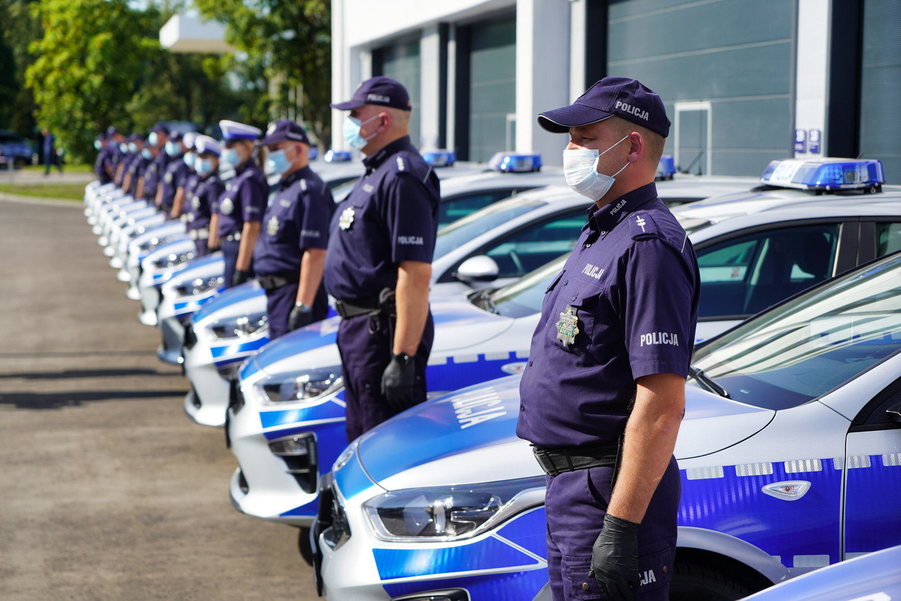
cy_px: 300
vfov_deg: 19.5
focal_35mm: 70
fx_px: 1752
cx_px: 450
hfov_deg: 28.8
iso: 100
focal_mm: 70
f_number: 5
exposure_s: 1/500
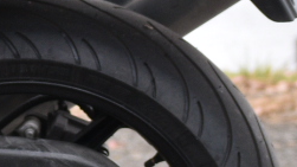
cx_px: -422
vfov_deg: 1.7
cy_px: -51
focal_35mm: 711
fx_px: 5598
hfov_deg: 3.0
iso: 250
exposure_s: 1/500
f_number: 5.6
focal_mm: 70
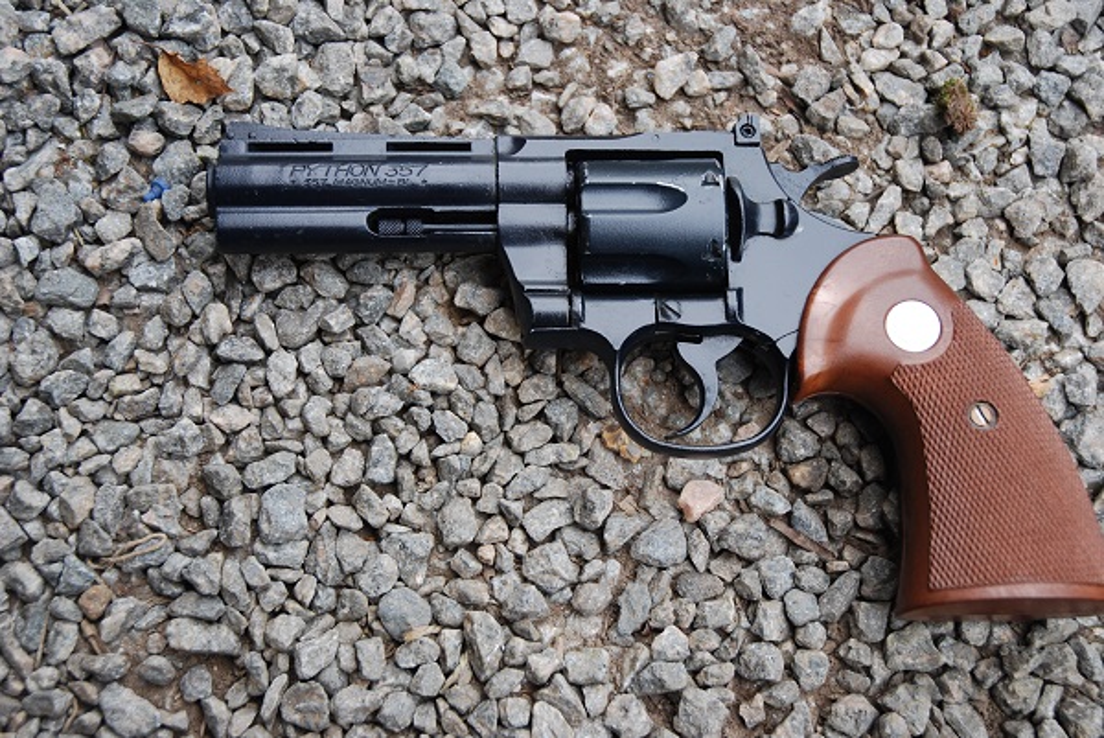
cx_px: 552
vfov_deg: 26.5
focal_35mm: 51
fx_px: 1565
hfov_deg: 38.9
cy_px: 369
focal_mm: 34
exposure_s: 1/50
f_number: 4.2
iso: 200
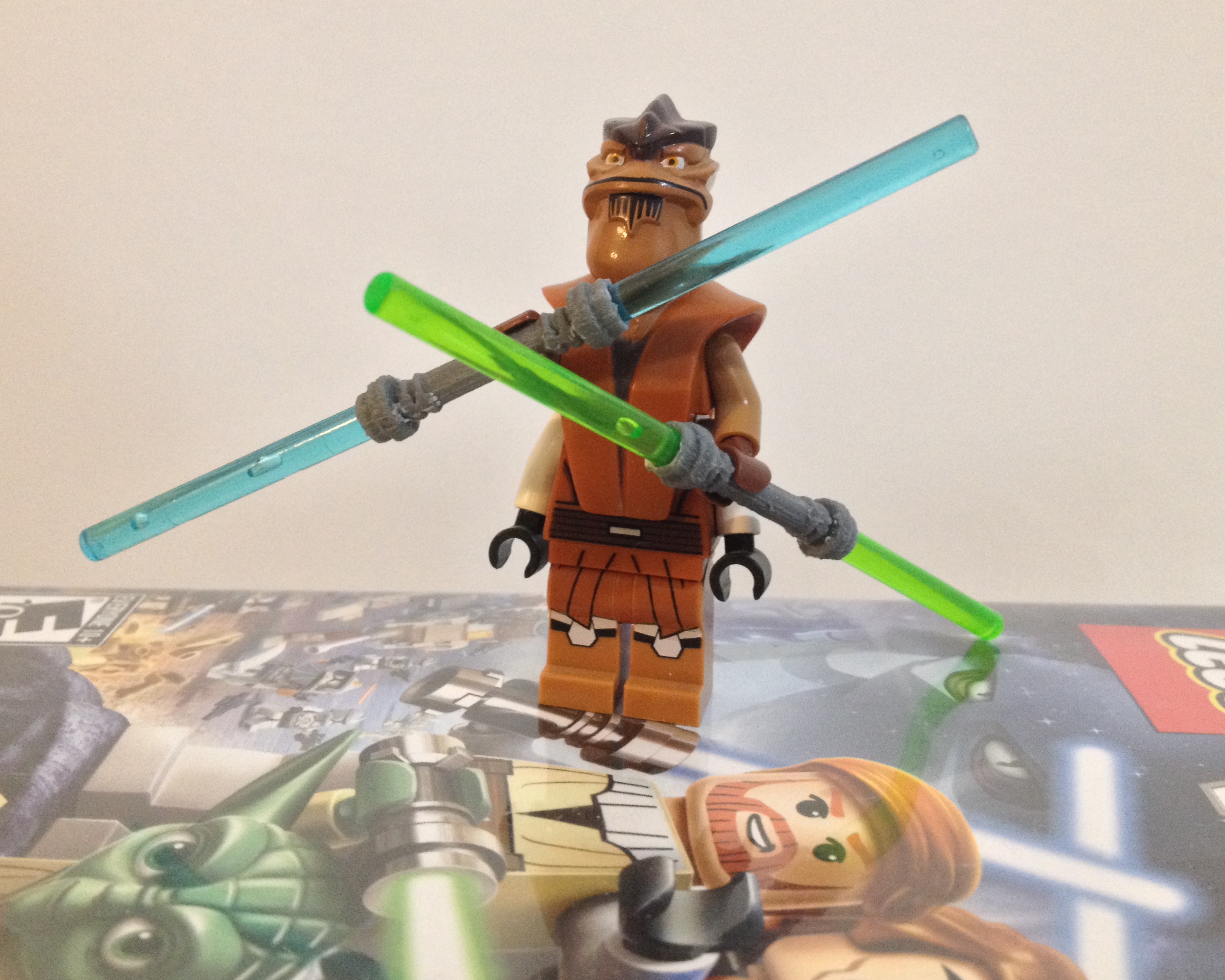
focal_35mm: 41
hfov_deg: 44.8
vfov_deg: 36.5
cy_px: 442
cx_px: 620
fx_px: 1486
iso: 250
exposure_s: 1/20
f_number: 2.4
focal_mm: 4.28
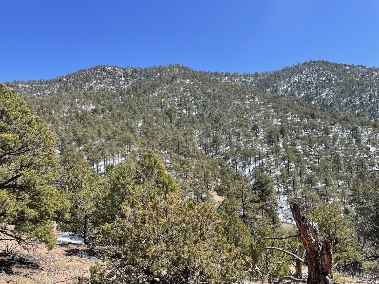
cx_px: 190
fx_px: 285
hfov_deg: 67.3
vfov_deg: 53.1
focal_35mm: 26
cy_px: 142
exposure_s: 1/1984
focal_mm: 4.2
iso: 32
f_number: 1.6
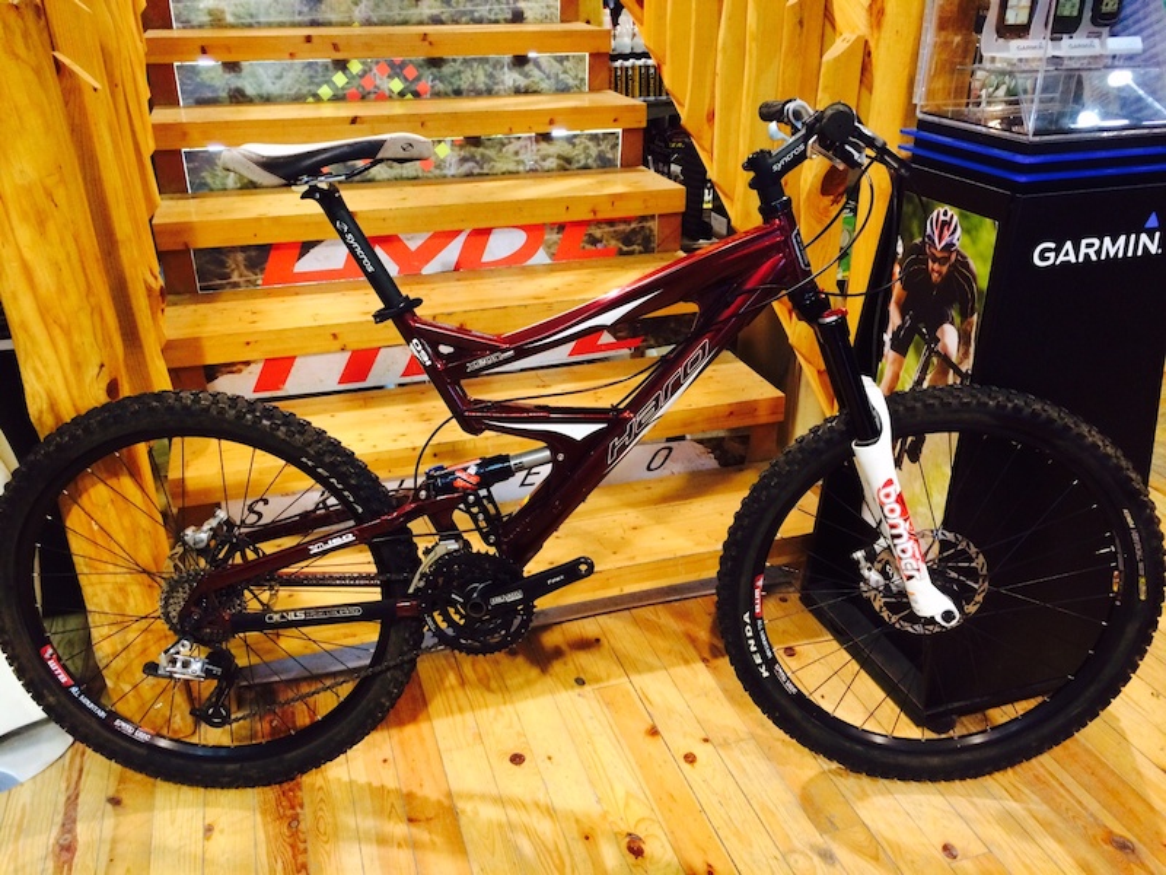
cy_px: 438
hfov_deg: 60.0
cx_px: 583
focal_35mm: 30
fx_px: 1011
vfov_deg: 46.8
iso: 200
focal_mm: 4.12
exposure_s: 1/30
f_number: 2.2
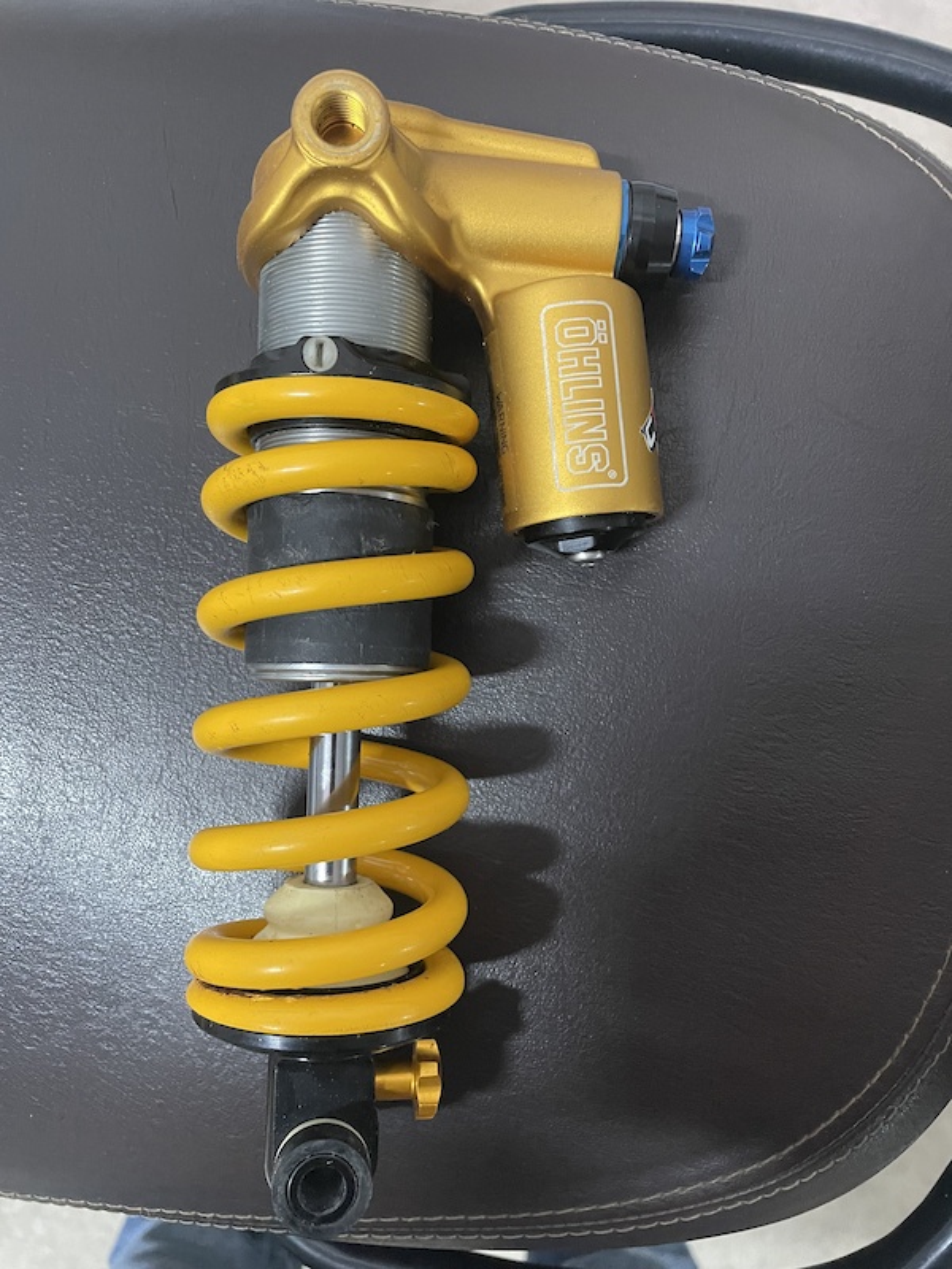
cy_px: 634
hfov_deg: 53.1
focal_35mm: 26
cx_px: 476
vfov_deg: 67.3
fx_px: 953
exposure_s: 1/60
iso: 500
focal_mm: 4.2
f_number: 1.6
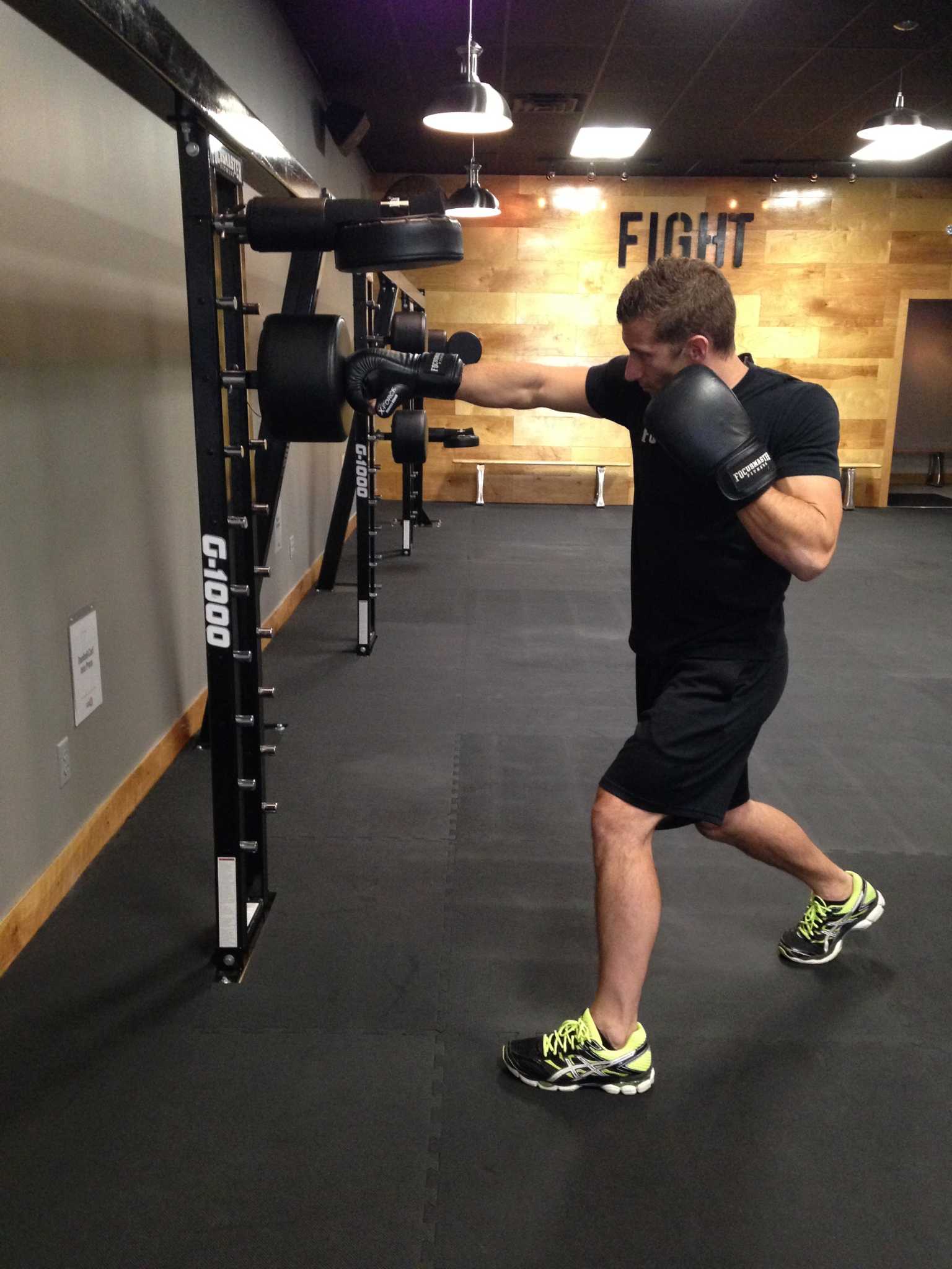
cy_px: 634
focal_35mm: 33
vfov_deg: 55.4
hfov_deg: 42.9
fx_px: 1210
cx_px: 476
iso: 320
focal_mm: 4.12
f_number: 2.4
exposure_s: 1/20
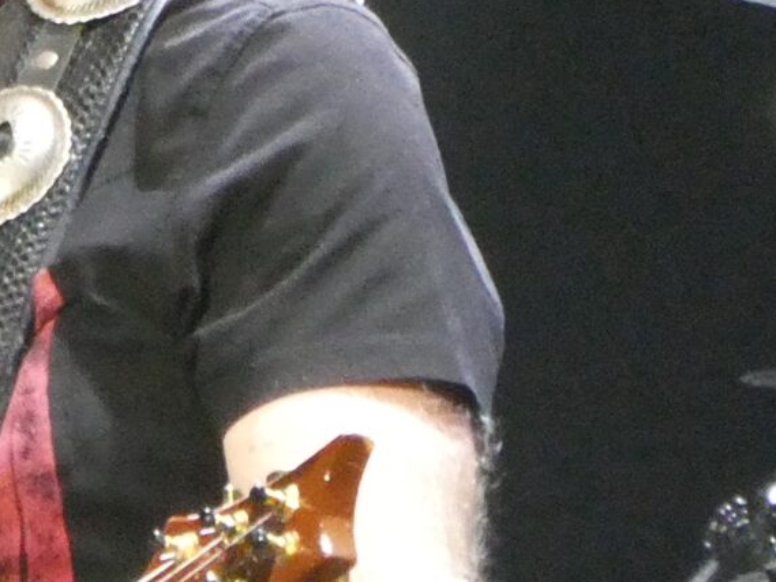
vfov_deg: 0.9
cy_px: 384
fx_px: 37624
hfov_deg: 1.2
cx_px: -941
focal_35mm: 1678
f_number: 6
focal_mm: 66.8
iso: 1600
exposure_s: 1/40
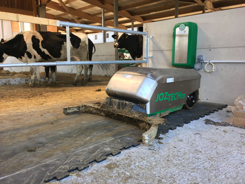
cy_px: 92
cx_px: 122
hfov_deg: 61.7
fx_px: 205
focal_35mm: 29
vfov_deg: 48.2
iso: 32
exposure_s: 1/100
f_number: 2.2
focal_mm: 4.15
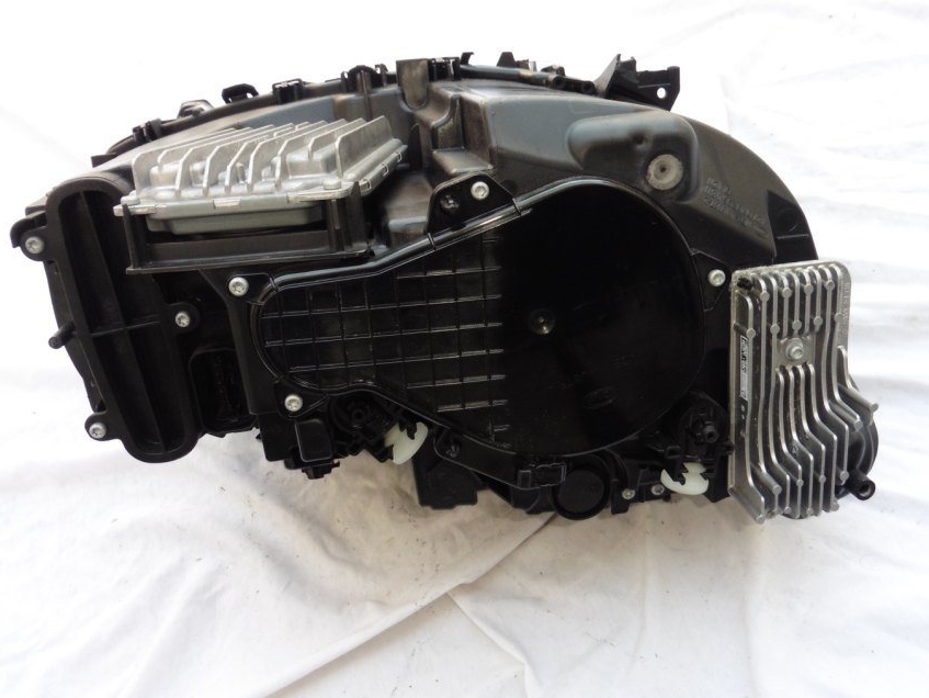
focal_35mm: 29
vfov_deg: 48.3
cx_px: 513
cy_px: 346
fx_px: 779
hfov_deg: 61.5
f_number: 3.5
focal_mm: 4.3
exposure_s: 1/80
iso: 160
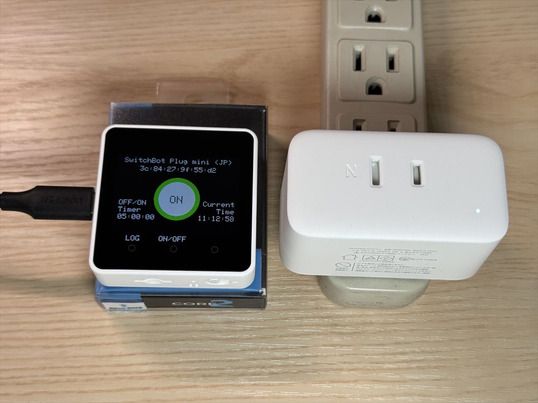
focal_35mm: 48
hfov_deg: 39.7
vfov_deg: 30.3
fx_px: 746
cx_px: 269
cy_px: 202
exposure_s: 1/140
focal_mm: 6.76
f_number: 1.78
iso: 50
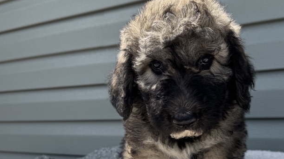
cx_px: 163
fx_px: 331
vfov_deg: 26.8
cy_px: 115
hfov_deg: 46.3
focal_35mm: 44
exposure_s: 1/4950
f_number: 1.78
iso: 80
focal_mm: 6.76
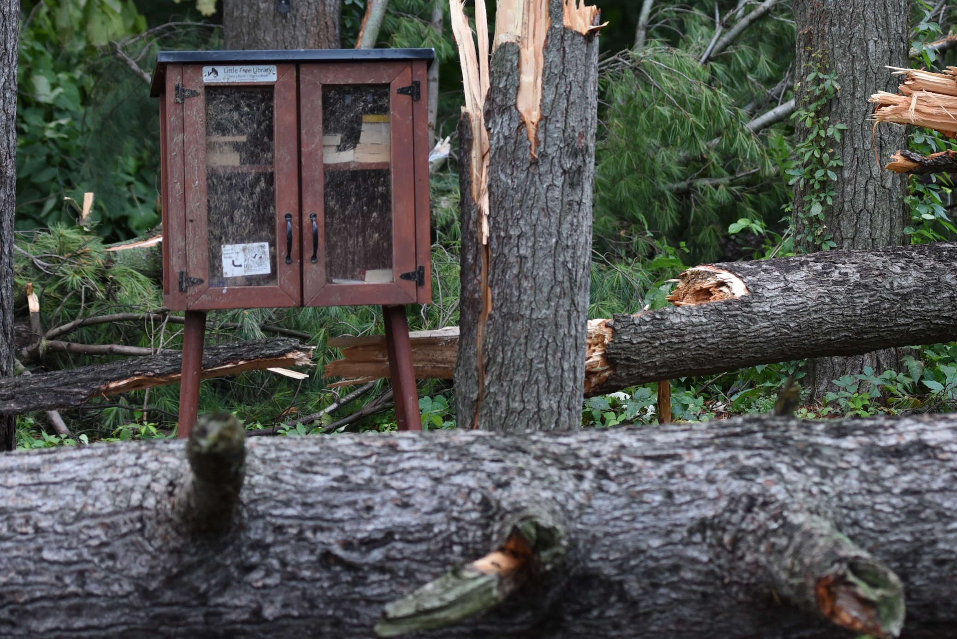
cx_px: 611
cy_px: 228
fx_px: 3138
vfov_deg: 11.6
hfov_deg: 17.3
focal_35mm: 118
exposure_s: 1/320
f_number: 2.8
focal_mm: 70
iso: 800
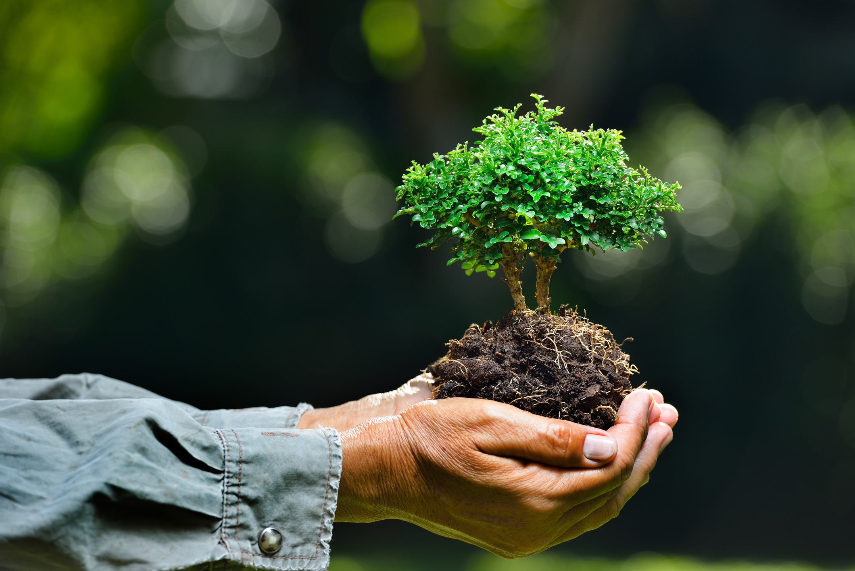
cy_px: 286
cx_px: 428
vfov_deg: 6.9
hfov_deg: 10.3
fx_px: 4750
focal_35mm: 200
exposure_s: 1/160
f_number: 5.6
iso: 100
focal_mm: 200
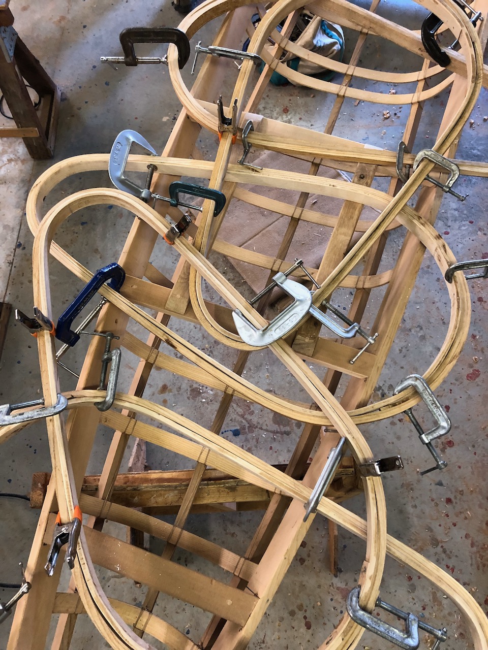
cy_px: 325
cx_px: 244
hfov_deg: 49.7
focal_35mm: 28
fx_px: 526
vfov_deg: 63.4
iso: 64
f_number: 1.8
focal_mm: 4
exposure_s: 1/15
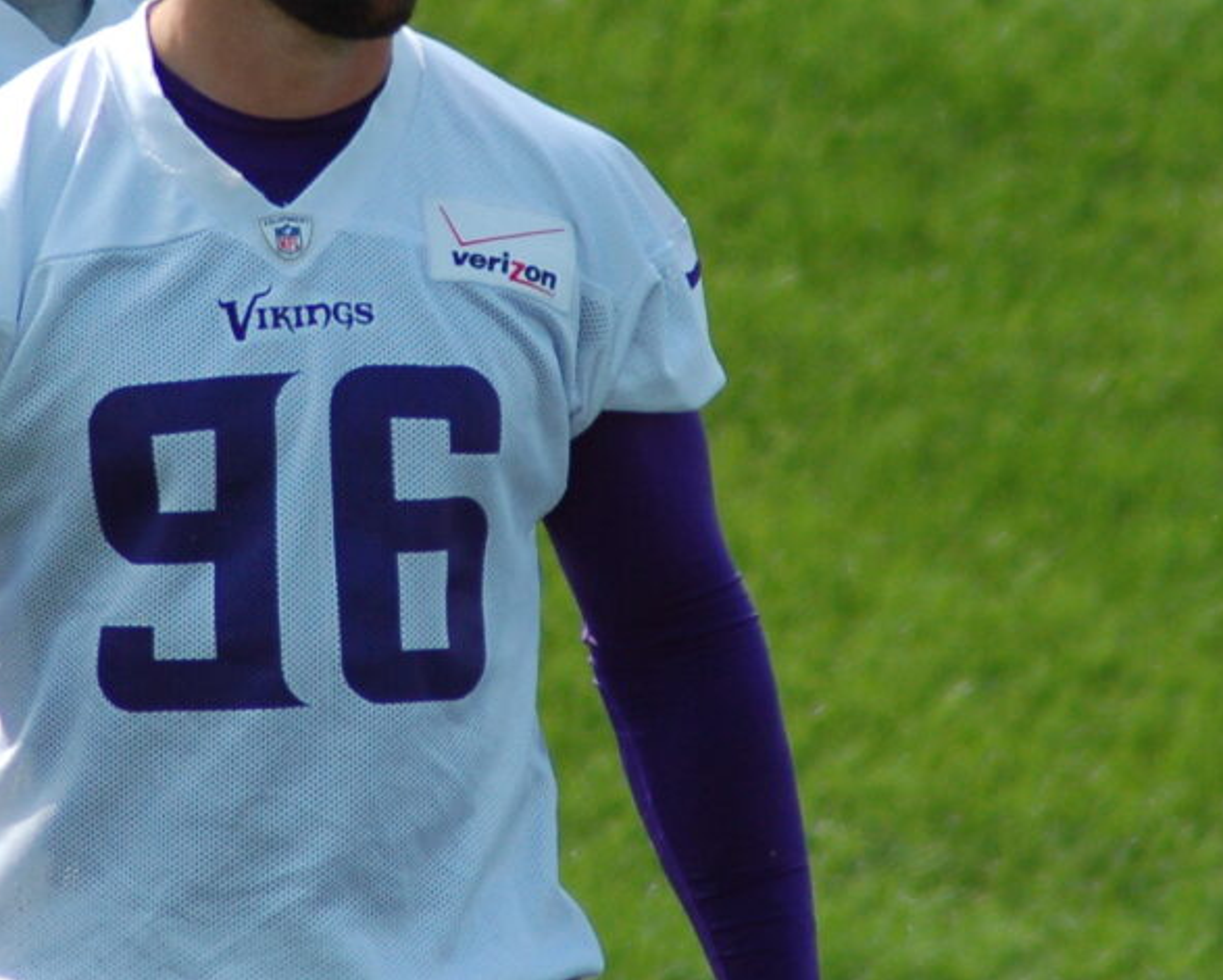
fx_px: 41639
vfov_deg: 1.3
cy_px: 256
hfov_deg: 1.7
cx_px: 431
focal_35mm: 1150
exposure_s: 1/1000
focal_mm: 300
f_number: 5.6
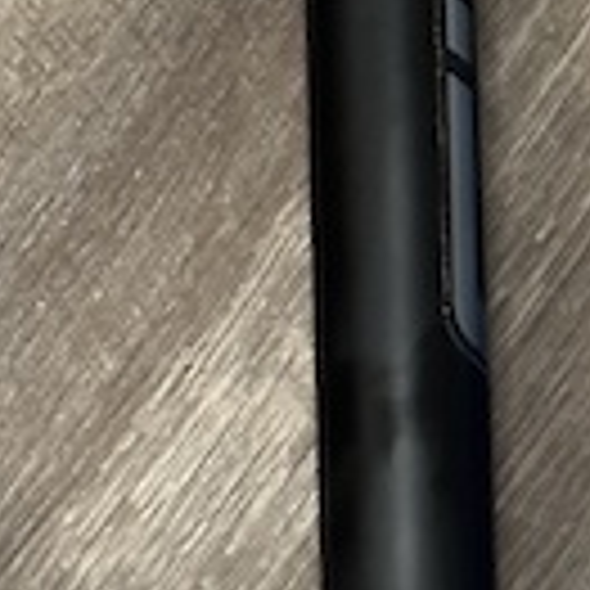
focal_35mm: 260
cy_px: -338
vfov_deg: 6.6
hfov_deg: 6.7
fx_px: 5014
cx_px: 396
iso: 500
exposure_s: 1/30
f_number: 1.78
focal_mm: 6.86
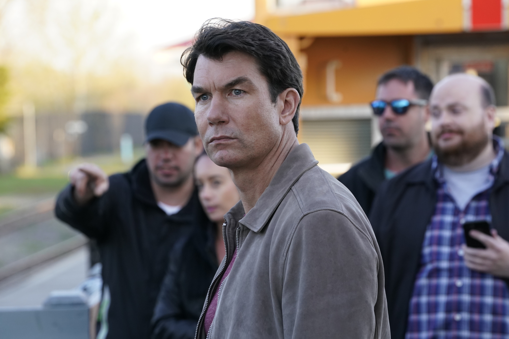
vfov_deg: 7.7
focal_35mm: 179
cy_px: 170
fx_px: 2530
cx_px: 254
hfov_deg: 11.5
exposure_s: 1/200
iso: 2000
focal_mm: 179
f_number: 8
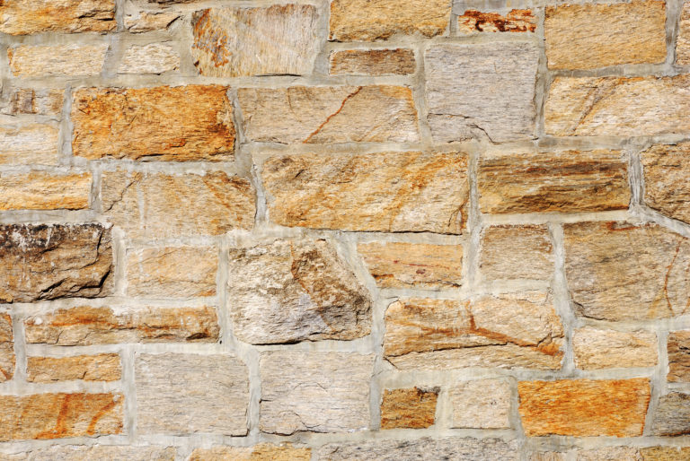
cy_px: 230
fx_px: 6044
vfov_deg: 4.4
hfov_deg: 6.5
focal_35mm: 315
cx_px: 345
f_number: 7.1
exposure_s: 1/400
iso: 100
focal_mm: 210
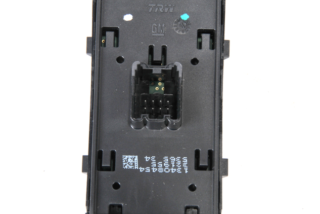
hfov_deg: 6.8
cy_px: 107
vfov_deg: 4.5
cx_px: 159
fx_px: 2693
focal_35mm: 303
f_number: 22
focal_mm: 200
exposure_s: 1/200
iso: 160
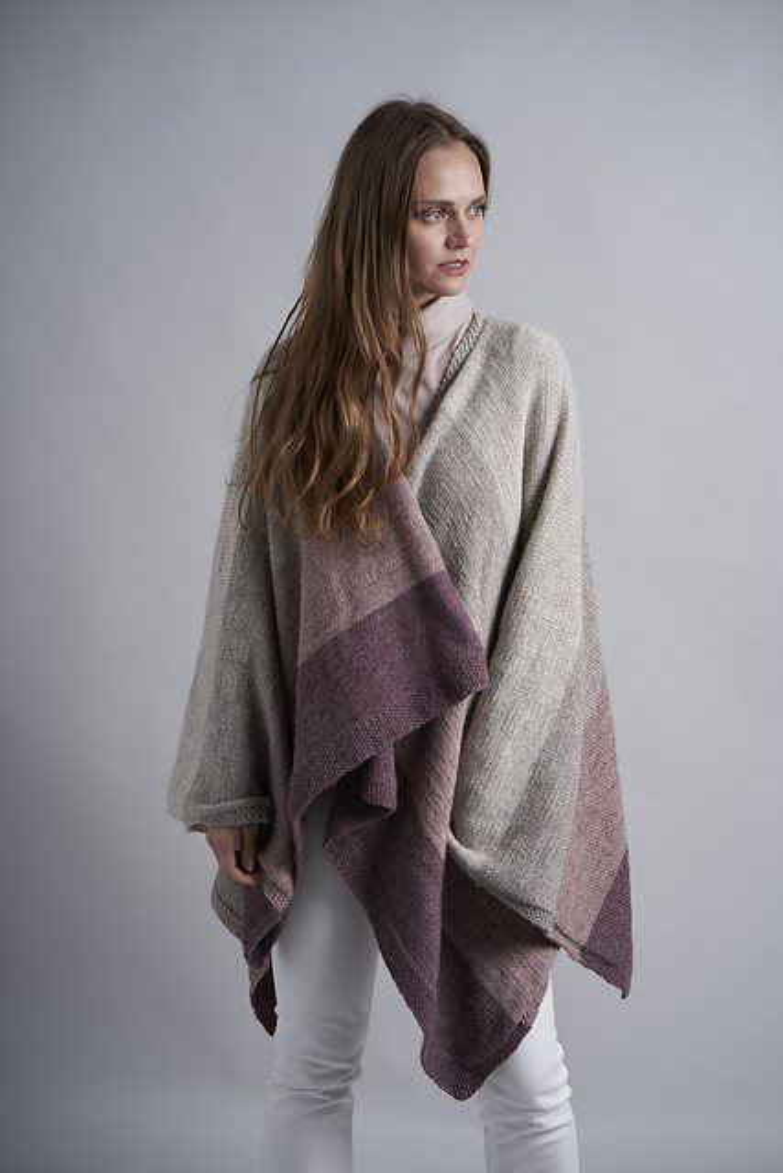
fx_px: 2771
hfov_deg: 16.1
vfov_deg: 23.9
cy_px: 586
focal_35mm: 85
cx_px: 392
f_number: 4.5
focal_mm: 85
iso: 100
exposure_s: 1/125
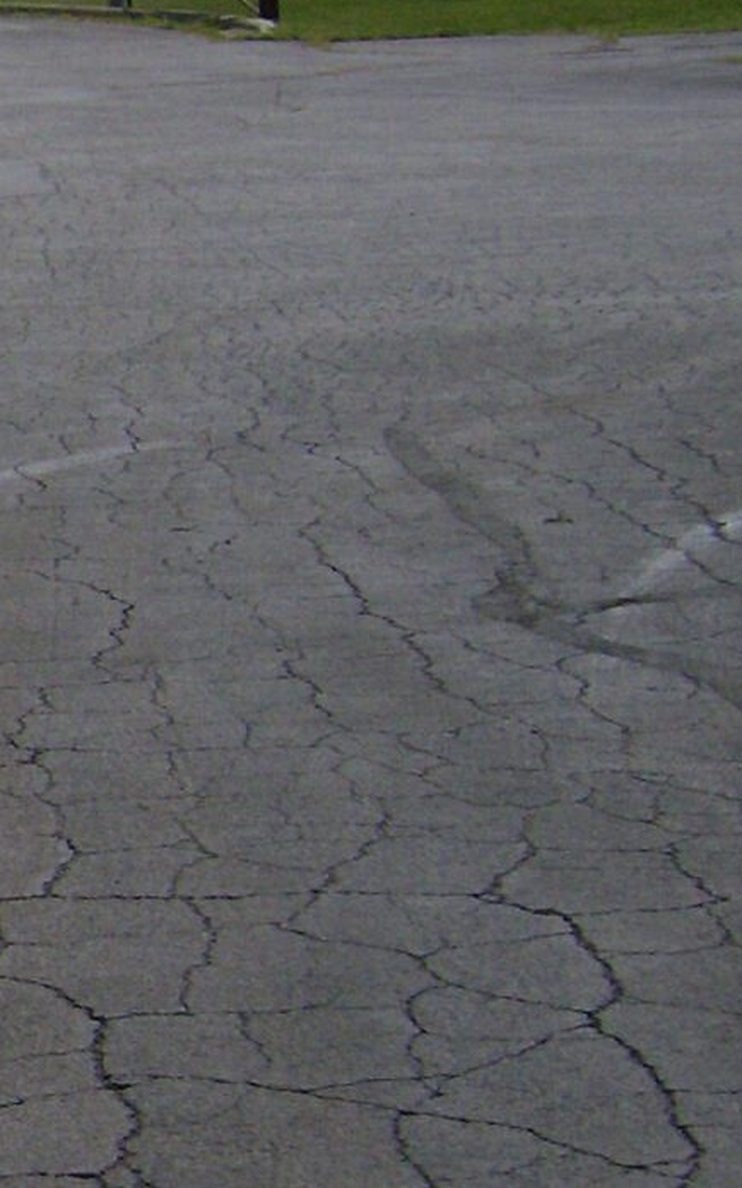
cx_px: -916
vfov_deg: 18.4
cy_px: 620
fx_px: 3658
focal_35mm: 113
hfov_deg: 10.3
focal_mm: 6
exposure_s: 1/2000
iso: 100
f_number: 4.7
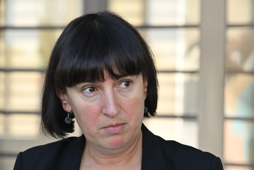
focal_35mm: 130
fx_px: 917
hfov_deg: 15.8
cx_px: 127
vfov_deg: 10.6
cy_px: 85
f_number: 6.3
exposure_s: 1/320
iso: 1000
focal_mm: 130
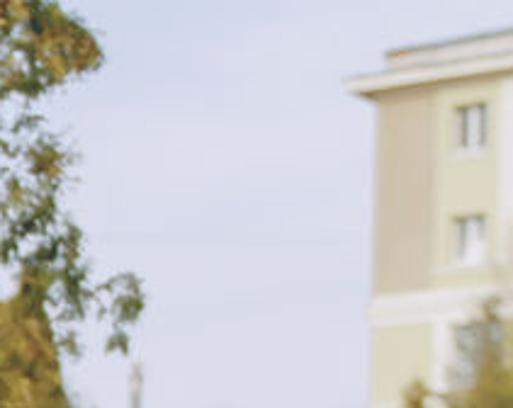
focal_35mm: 232
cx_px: -535
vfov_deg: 6.5
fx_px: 3516
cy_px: 690
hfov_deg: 7.9
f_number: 2.8
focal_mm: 31
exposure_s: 1/2000
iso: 320
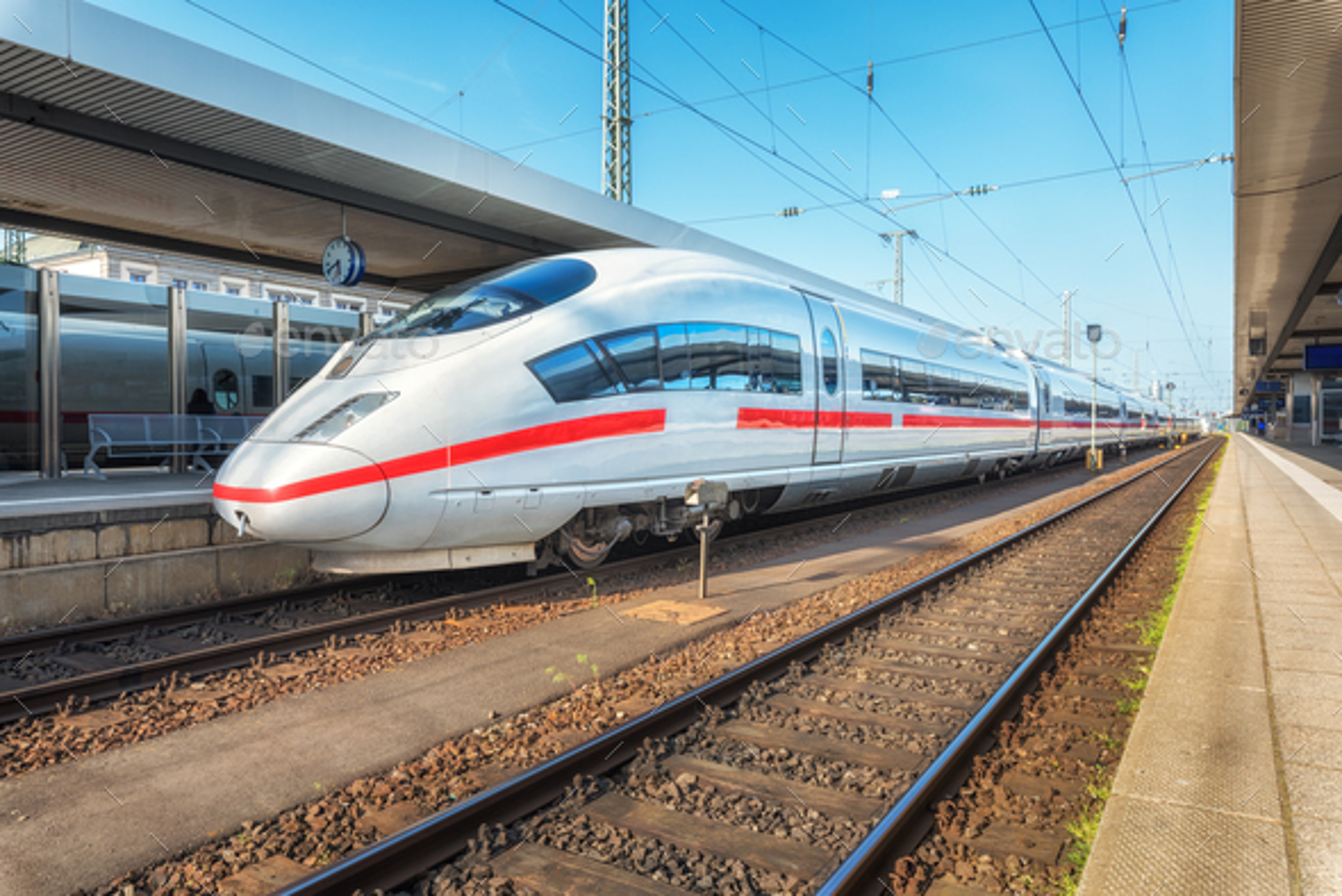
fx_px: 895
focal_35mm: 24
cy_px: 448
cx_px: 671
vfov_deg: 53.2
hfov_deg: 73.7
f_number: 11
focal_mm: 24
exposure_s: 1/160
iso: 100
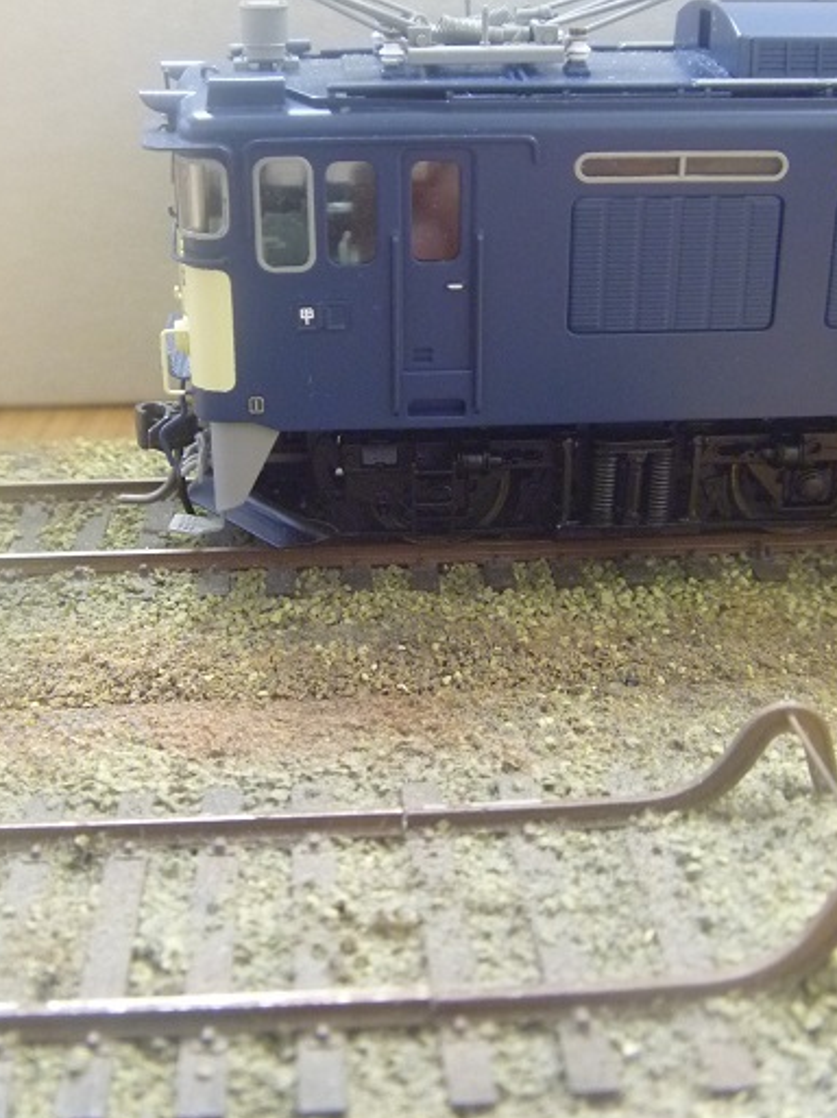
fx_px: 1356
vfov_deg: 44.6
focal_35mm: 42
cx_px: 387
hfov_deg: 34.3
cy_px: 459
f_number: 3.5
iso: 400
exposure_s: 1/10
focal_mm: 6.3
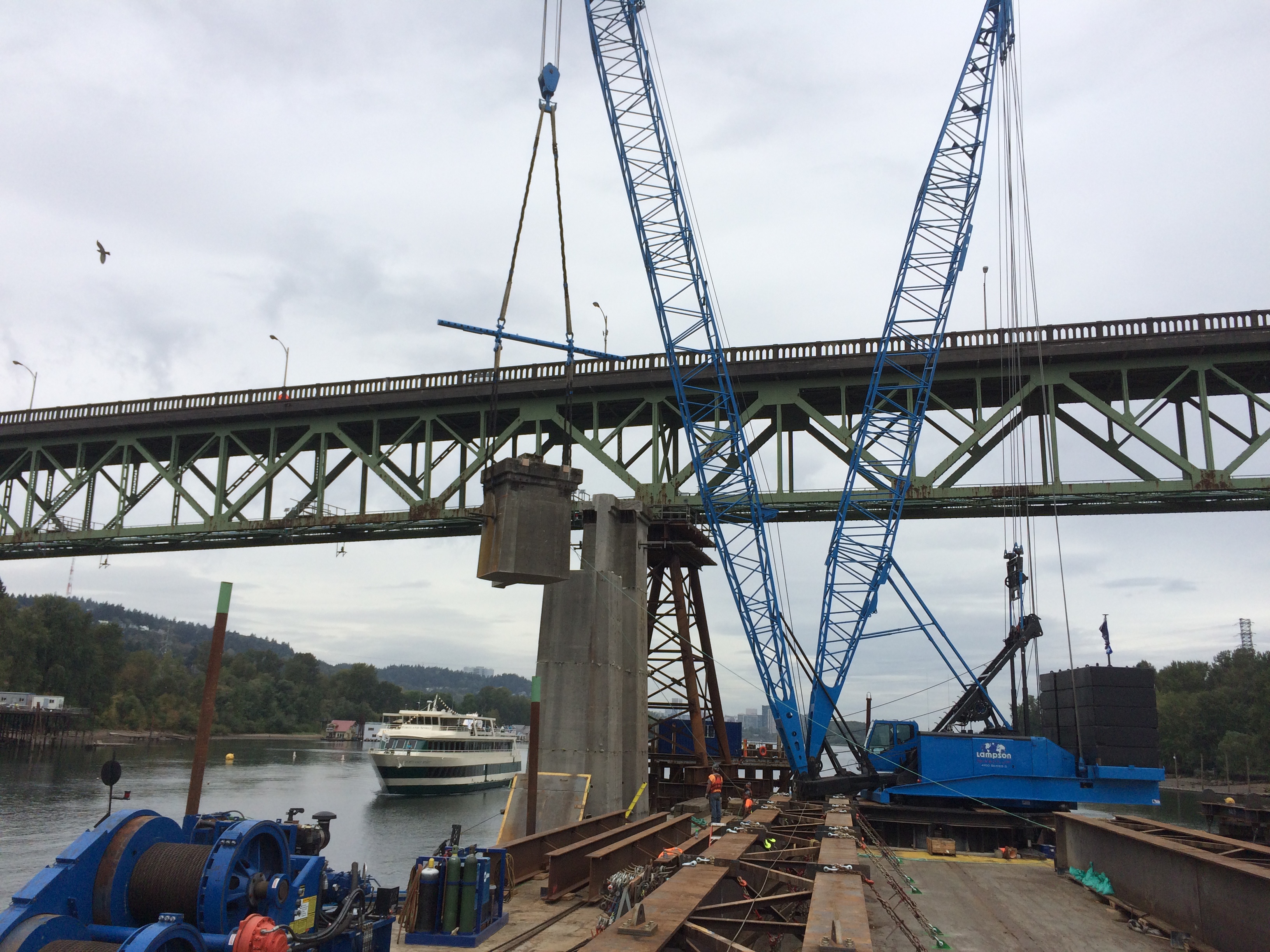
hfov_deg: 61.7
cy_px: 476
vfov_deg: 48.2
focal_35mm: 29
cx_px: 635
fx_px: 1064
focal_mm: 4.15
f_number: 2.2
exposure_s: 1/1786
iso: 32
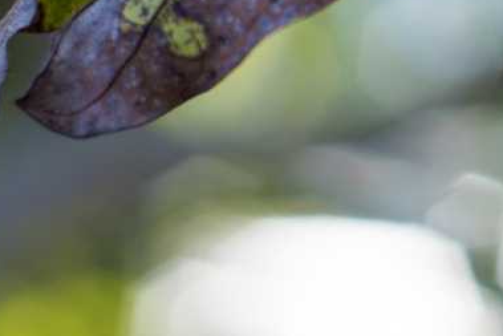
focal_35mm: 270
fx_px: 3774
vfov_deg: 5.0
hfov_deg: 7.1
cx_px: 1240
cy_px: -300
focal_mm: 50
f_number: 3.2
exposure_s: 1/250
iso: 200
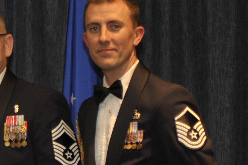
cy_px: 143
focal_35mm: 276
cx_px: -144
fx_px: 1900
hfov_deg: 7.3
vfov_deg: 5.0
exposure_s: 1/125
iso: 400
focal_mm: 70
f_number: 2.8
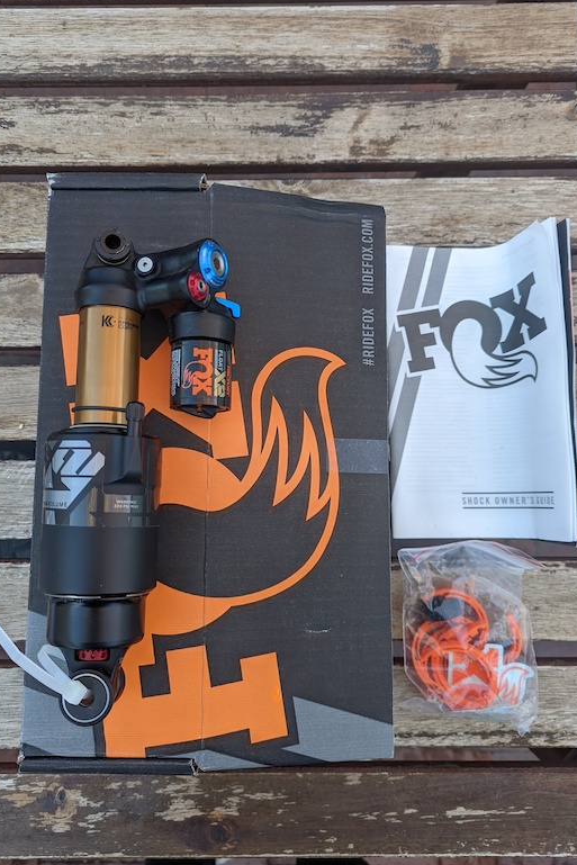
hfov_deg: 49.6
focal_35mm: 26
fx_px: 625
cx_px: 273
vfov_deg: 69.4
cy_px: 434
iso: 44
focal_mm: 6.81
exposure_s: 1/55.4
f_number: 1.85
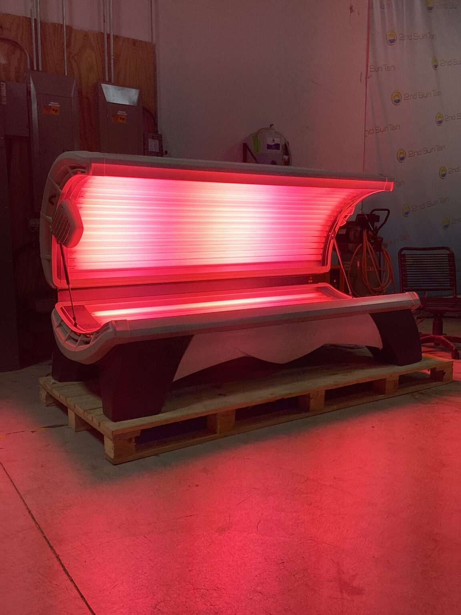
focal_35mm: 31
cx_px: 230
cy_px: 308
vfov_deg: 58.4
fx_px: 550
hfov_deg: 45.4
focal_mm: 3.3
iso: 32
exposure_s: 1/120
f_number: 2.4
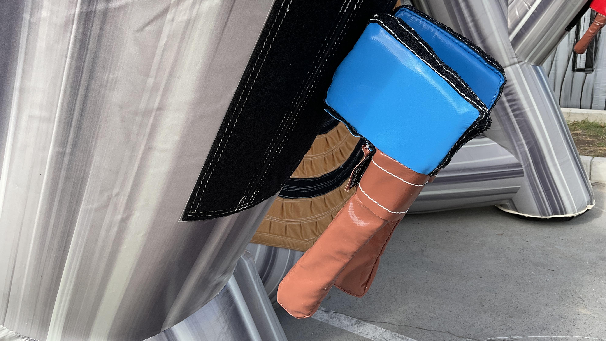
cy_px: 171
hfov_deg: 61.0
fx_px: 514
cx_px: 300
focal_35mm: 32
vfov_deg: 36.7
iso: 16
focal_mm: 3
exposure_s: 1/568
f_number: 1.8
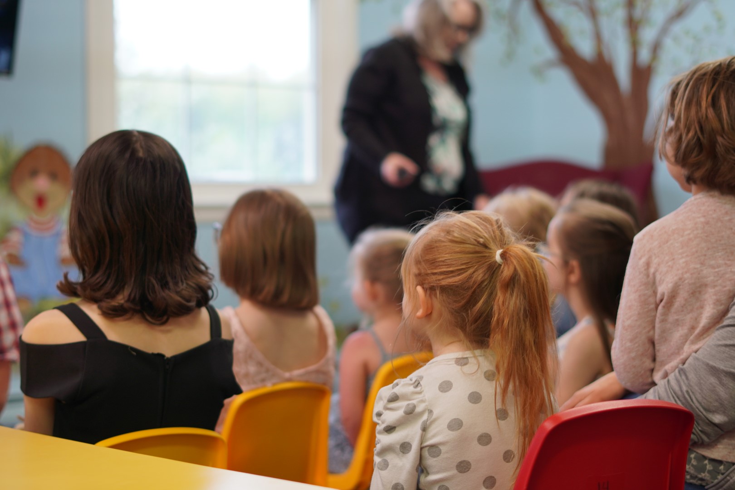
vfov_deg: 18.2
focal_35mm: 75
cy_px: 245
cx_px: 368
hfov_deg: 27.0
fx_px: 1531
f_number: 2
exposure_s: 1/60
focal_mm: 50
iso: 200
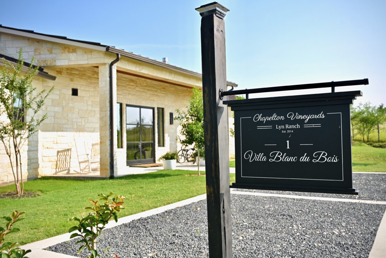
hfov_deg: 55.8
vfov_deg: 38.9
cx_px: 193
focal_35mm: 34
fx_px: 365
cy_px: 129
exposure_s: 1/800
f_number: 6.3
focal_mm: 34
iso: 200
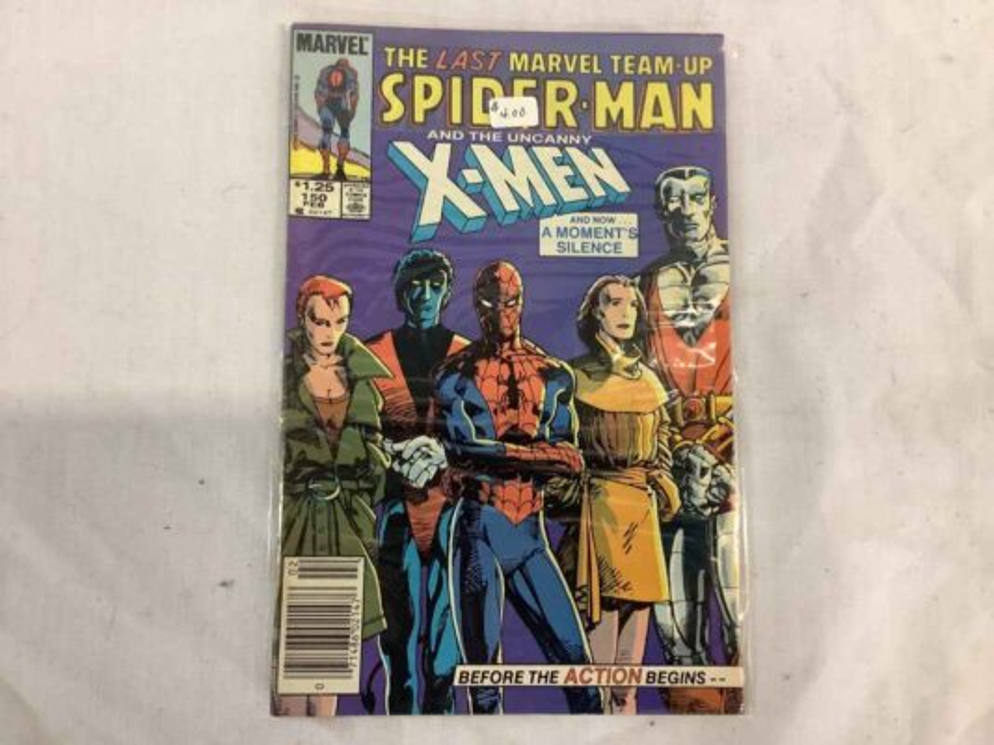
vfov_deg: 45.4
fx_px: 890
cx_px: 497
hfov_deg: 58.4
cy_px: 372
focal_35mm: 31
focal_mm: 3.3
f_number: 2.4
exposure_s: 1/60
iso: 160
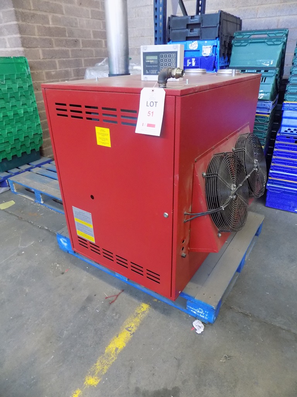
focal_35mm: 23
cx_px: 148
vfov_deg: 73.9
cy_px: 198
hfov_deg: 58.9
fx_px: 263
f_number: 3.1
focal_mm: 4
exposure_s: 1/8
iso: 400
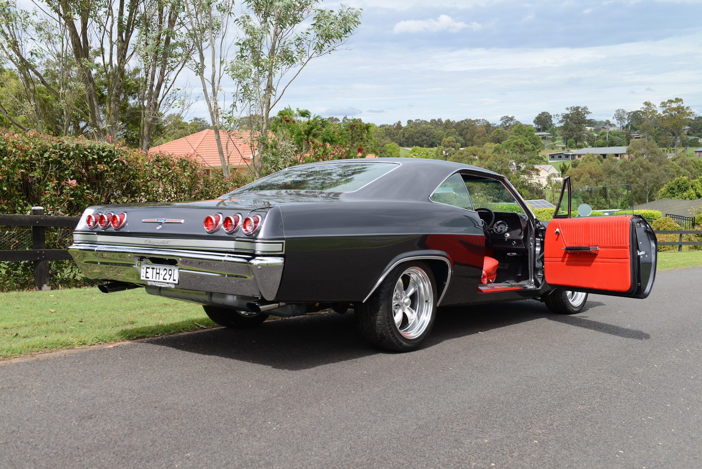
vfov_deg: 36.9
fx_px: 702
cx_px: 351
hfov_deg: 53.1
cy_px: 234
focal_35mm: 36
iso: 100
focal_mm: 36
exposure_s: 1/200
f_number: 7.1
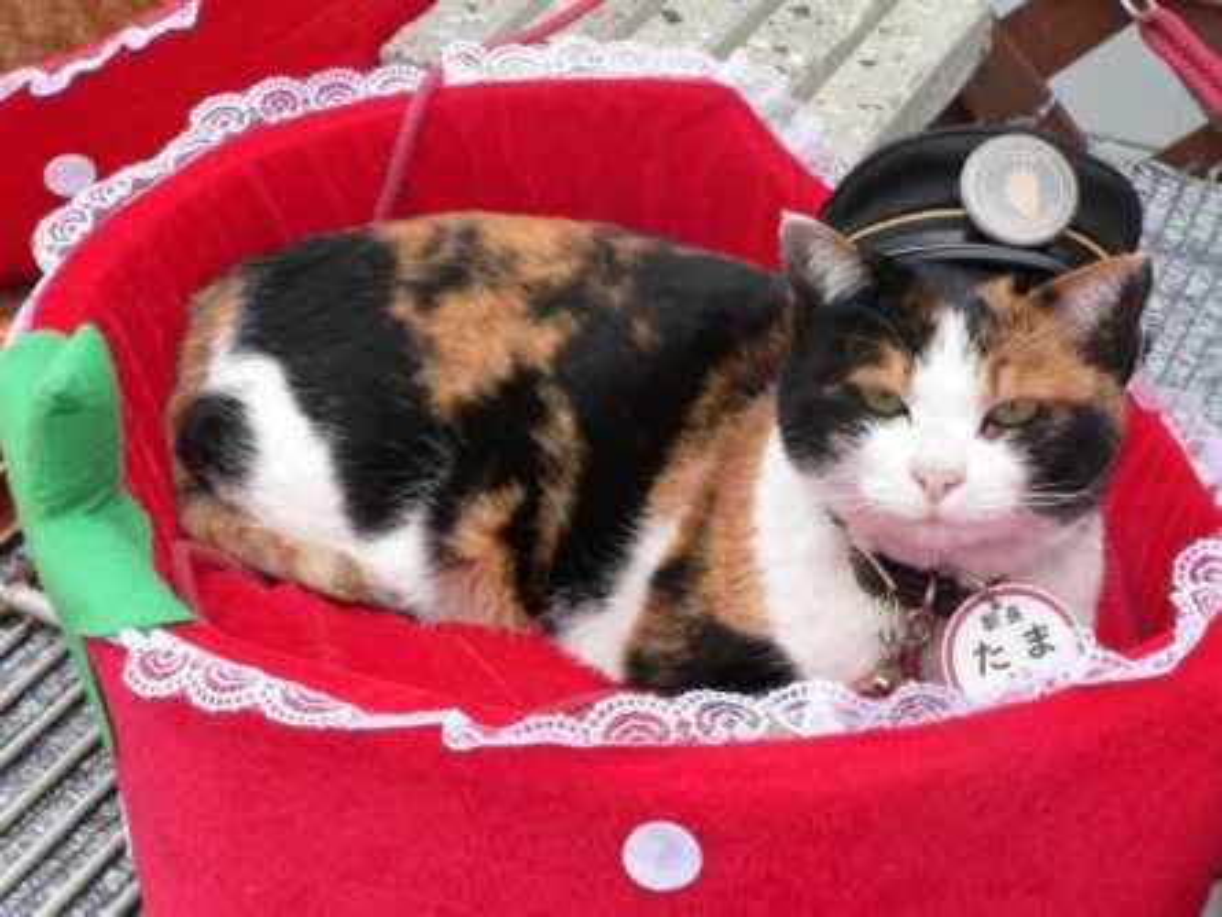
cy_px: 458
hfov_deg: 29.0
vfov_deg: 21.9
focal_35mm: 67
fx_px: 2366
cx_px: 611
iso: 100
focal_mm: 11.1
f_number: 4
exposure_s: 1/125
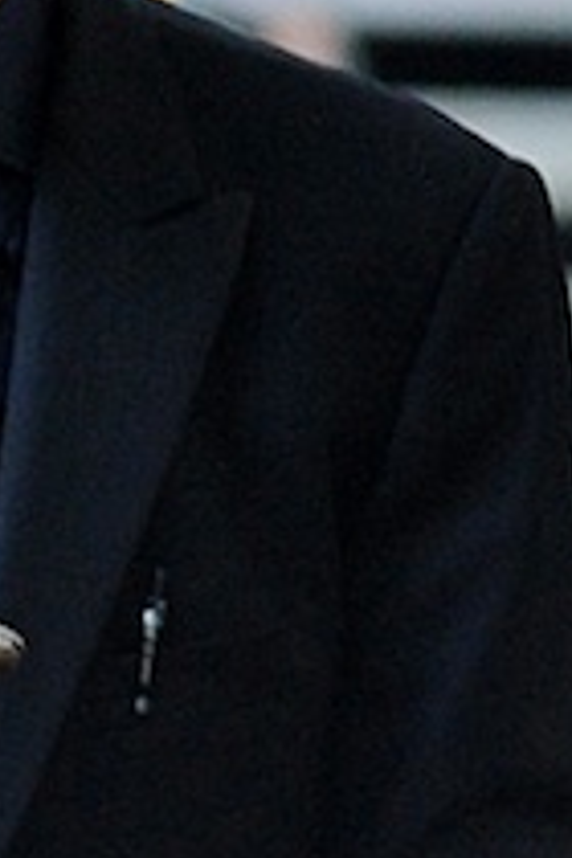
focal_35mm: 860
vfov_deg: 2.4
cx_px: -131
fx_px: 20495
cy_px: 92
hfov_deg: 1.6
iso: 1600
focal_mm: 300
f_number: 2.8
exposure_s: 1/250
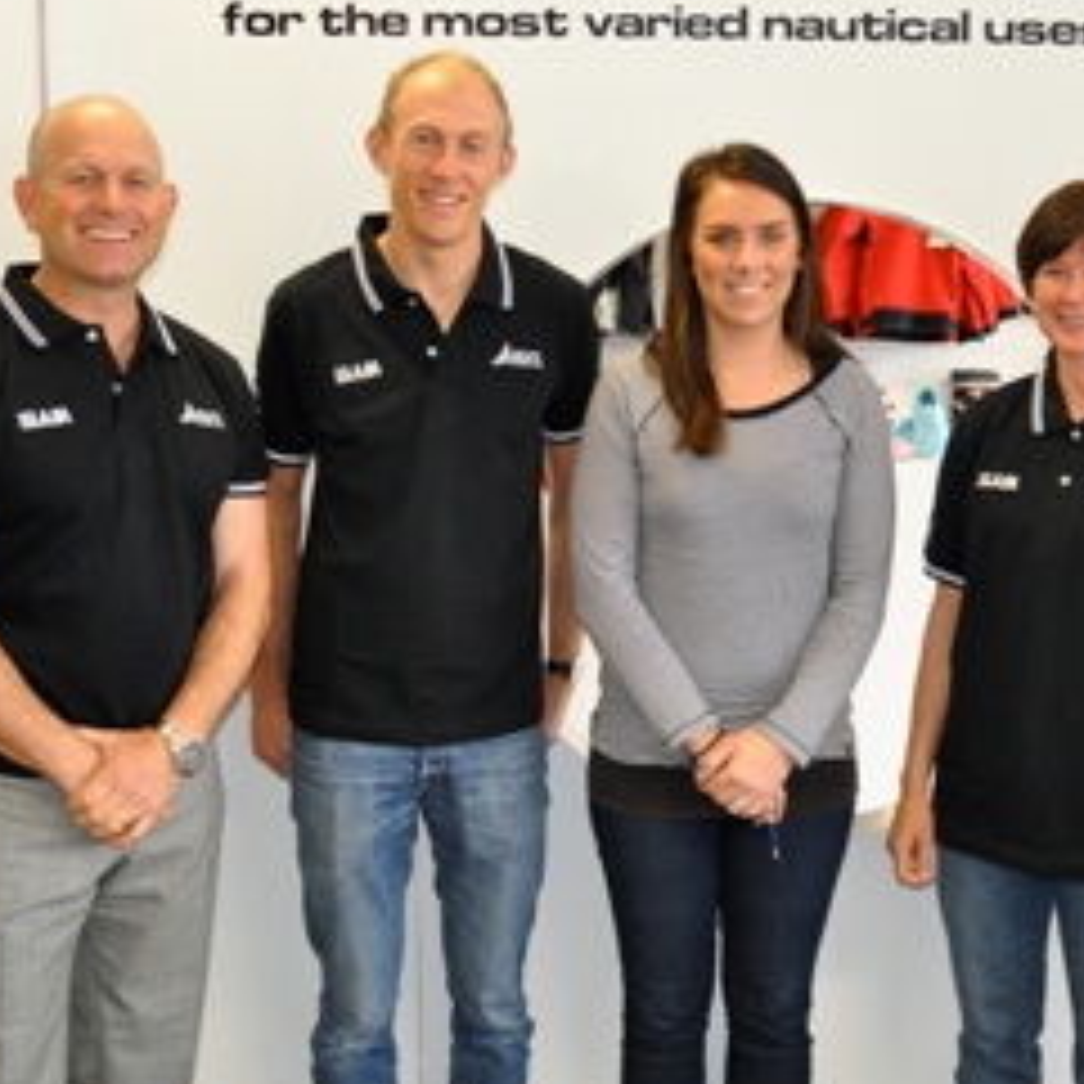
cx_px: 733
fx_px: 1842
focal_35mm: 52
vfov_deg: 32.8
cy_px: 526
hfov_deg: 32.5
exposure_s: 1/60
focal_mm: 22
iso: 800
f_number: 3.5
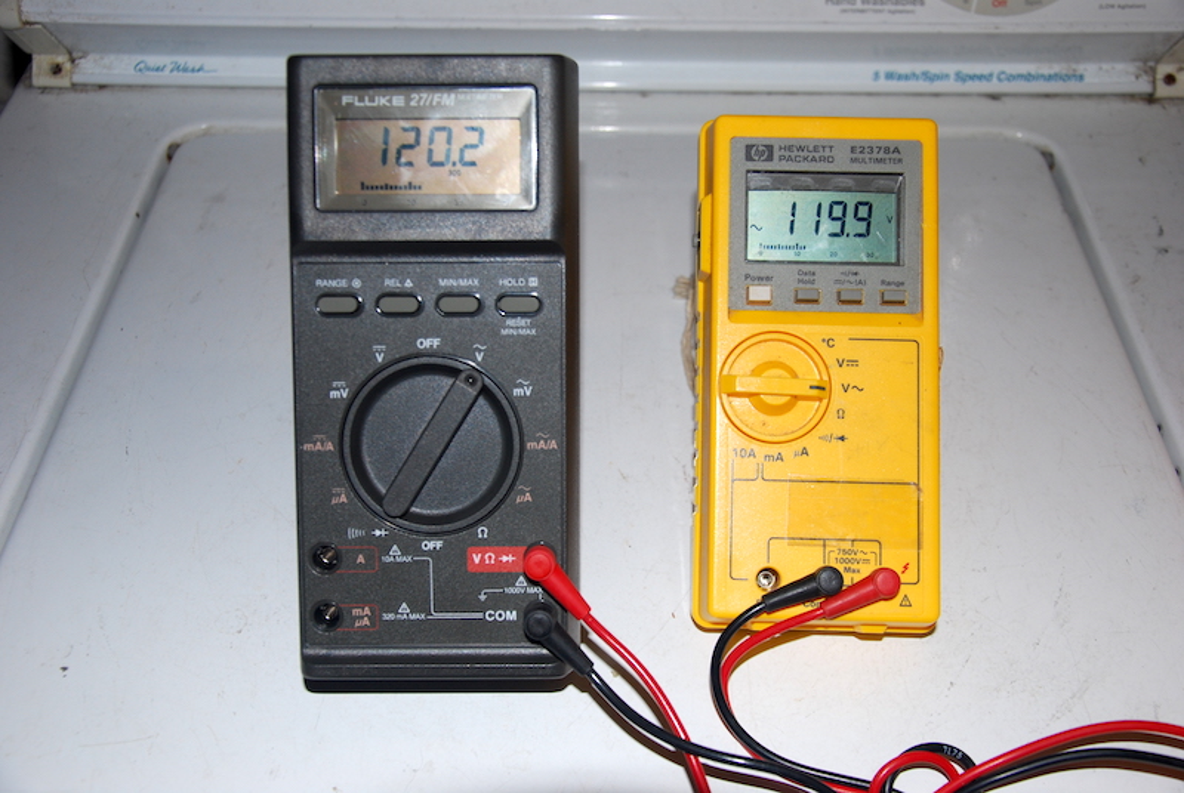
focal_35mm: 39
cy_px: 396
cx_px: 592
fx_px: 1285
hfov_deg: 49.5
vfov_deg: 34.3
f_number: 4
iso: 200
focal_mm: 26
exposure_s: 1/60
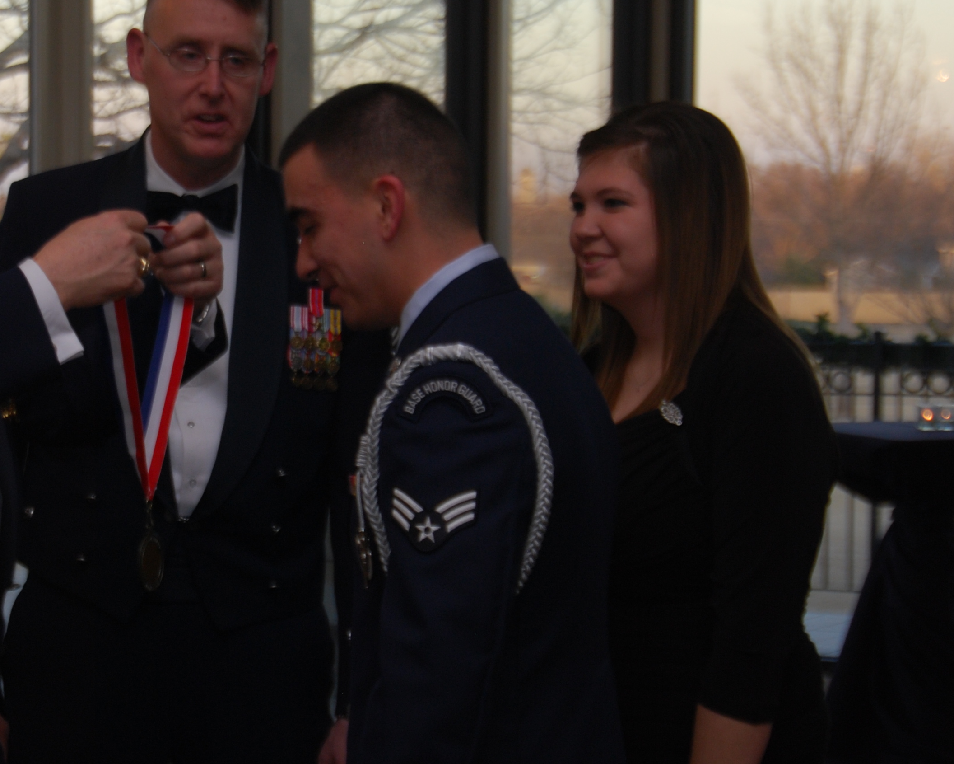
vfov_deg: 9.2
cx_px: 206
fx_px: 4740
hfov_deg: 11.5
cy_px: 380
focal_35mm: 168
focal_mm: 65
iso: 200
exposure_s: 1/60
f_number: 5
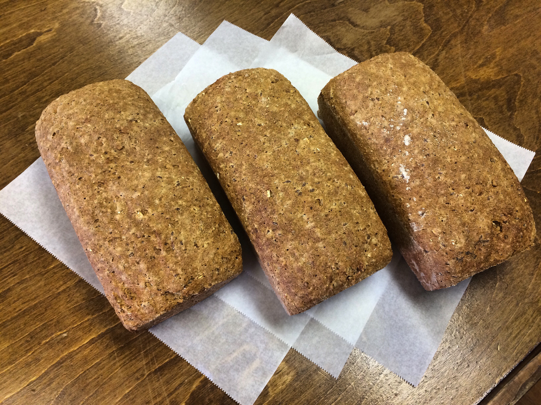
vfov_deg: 48.2
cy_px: 202
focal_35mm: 29
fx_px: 453
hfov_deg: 61.7
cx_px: 270
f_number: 2.2
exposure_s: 1/33
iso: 64
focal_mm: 4.15
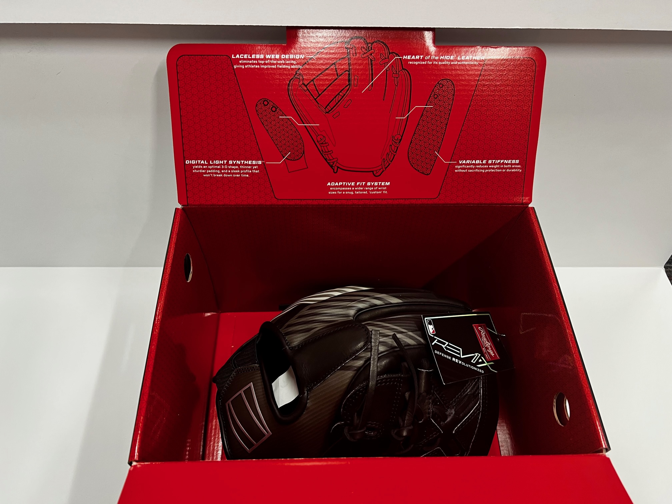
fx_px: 505
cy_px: 252
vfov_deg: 53.1
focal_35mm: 26
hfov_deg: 67.3
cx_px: 336
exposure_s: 1/60
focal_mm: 5.7
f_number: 1.5
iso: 100
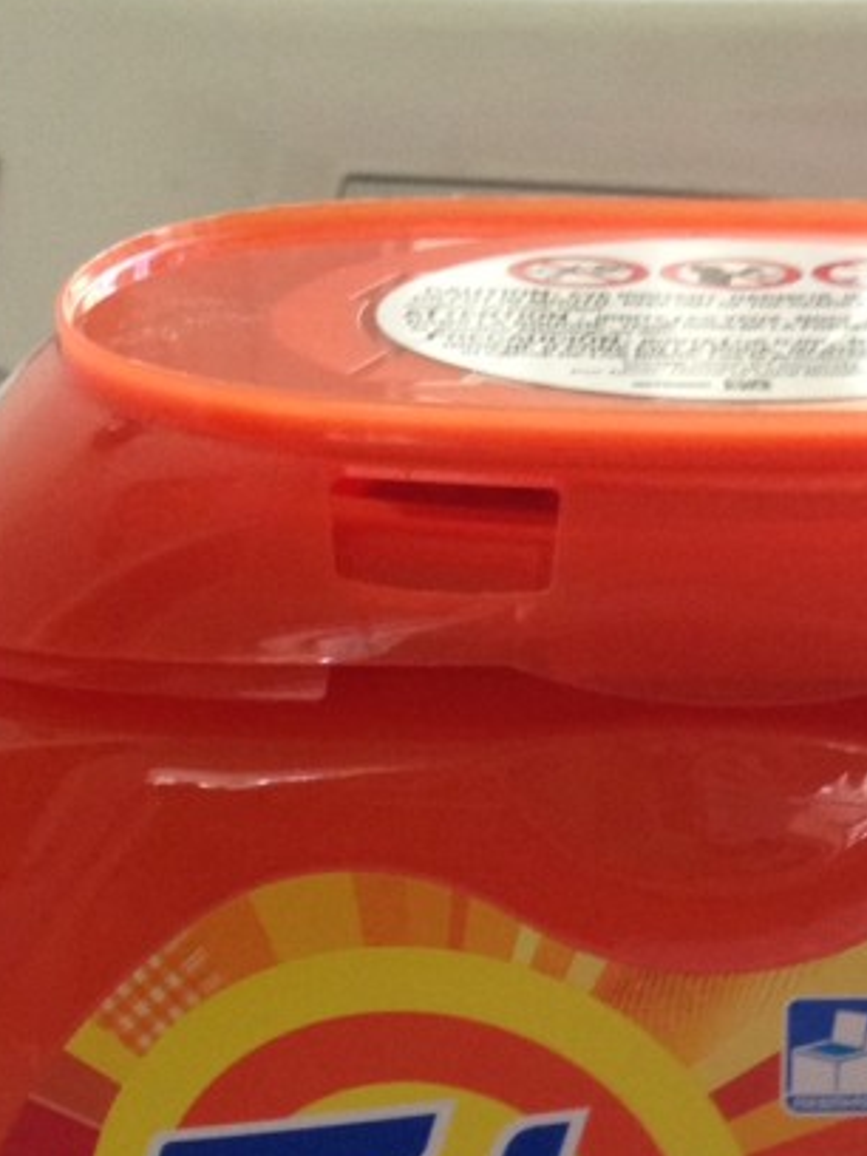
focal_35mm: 103
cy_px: 1530
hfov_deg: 14.3
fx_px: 3440
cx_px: 691
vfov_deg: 17.8
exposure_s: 1/20
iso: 125
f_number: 2.4
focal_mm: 4.28
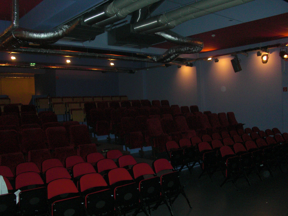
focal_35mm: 36
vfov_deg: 39.7
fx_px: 300
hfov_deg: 51.4
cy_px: 108
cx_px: 144
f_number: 2.8
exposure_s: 1/60
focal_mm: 6.3
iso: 200
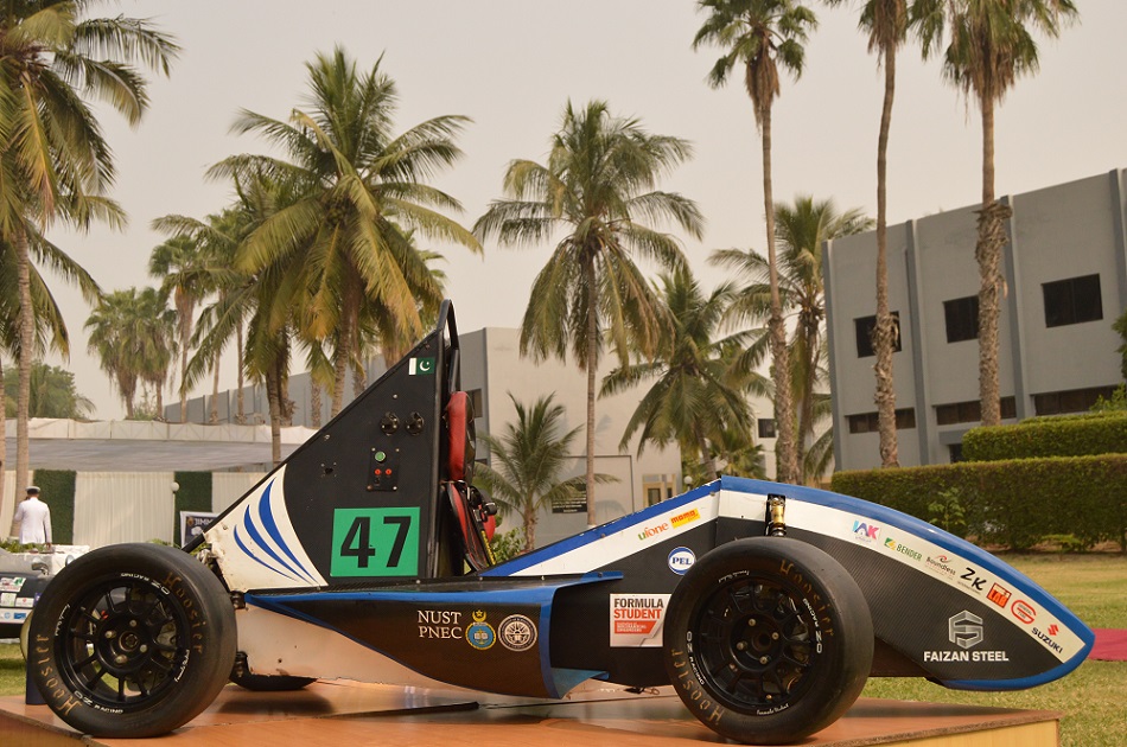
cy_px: 374
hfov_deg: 43.7
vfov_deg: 29.8
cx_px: 564
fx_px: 1406
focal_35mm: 45
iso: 800
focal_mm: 30
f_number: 5
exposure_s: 1/3200
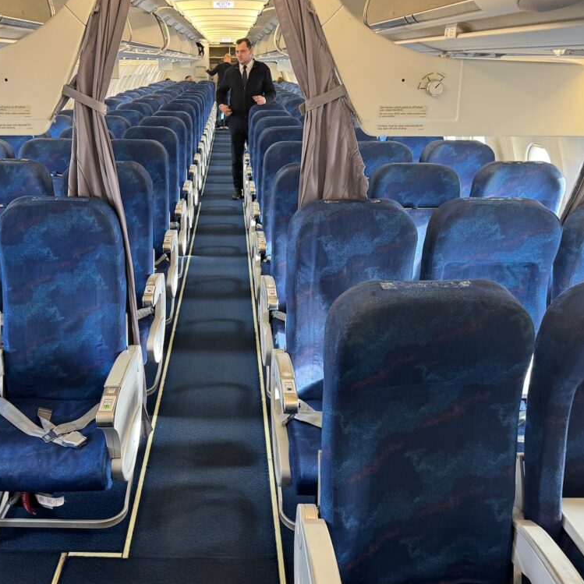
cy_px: 291
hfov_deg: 55.1
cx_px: 226
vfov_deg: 55.6
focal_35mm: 29
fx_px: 554
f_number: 1.78
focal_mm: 6.86
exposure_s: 1/50
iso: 320
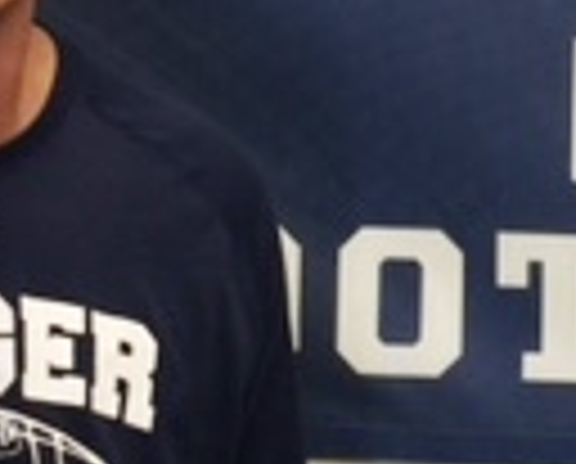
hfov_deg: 13.5
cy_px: 270
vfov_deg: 11.0
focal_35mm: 141
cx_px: 508
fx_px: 2409
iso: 40
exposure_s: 1/15
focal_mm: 4.15
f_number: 2.2
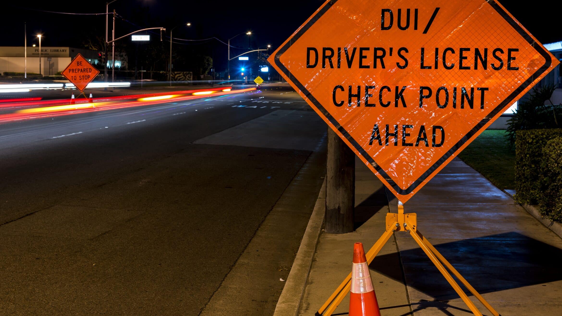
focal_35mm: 63
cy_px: 127
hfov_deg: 33.3
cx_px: 257
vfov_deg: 19.1
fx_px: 939
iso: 200
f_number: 8
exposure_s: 3
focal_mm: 55
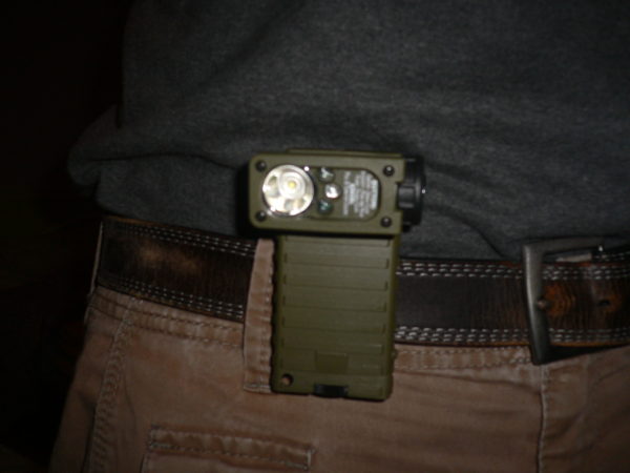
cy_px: 236
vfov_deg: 40.7
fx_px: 637
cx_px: 315
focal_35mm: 35
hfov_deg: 52.6
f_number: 2.8
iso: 80
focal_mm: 5.8
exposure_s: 1/60
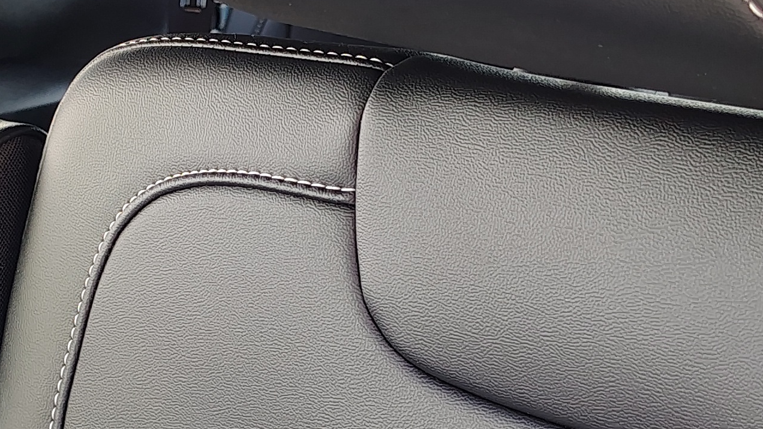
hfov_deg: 25.0
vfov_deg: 14.4
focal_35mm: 84
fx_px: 1699
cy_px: 294
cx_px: 195
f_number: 1.8
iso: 725
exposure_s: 1/60
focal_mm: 5.56
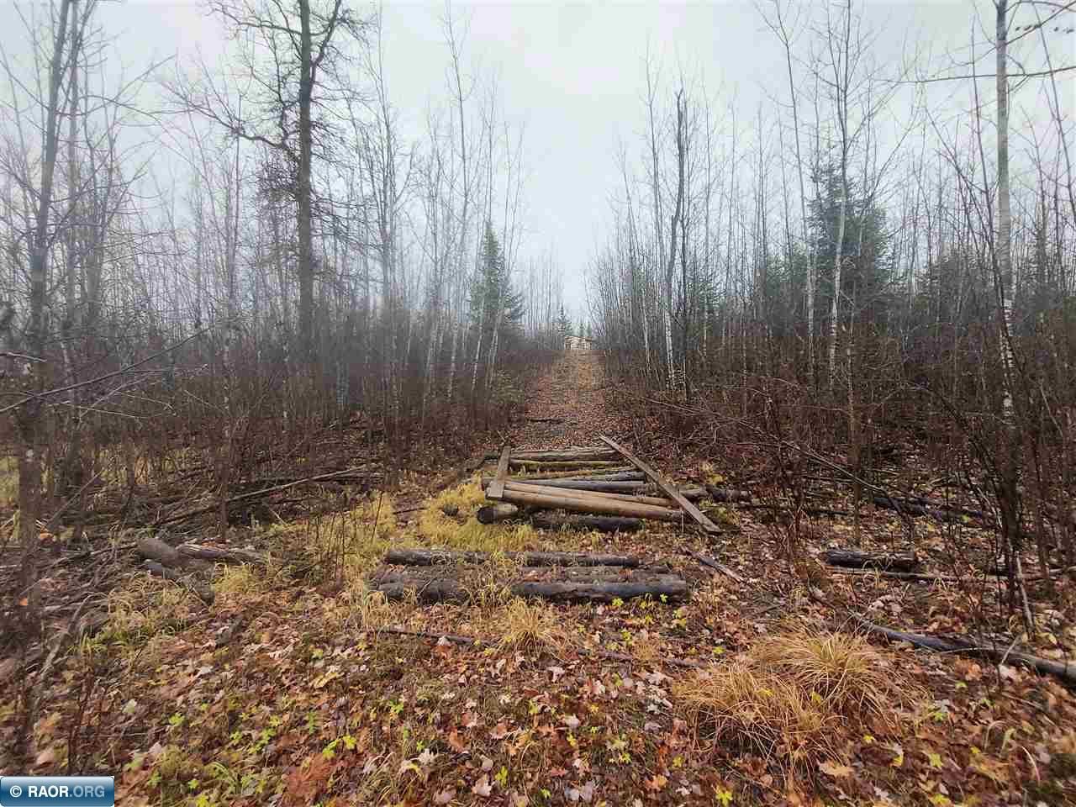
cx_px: 538
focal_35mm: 13
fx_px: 404
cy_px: 404
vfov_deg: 89.9
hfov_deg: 106.2
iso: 80
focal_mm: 1.74
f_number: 2.2
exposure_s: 1/60.2
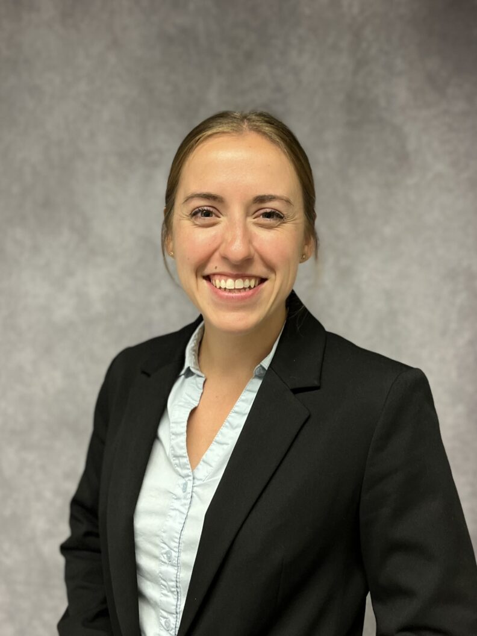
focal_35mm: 26
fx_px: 478
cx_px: 238
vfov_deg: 67.3
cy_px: 318
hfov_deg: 53.1
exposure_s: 1/60
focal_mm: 5.1
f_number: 1.6
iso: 160
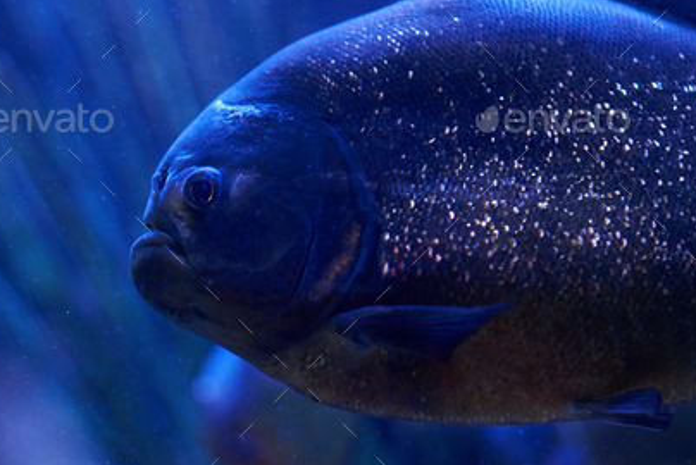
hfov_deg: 27.6
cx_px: 289
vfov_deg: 18.7
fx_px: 1412
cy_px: 202
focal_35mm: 73
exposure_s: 1/80
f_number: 2.8
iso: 4000
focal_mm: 50
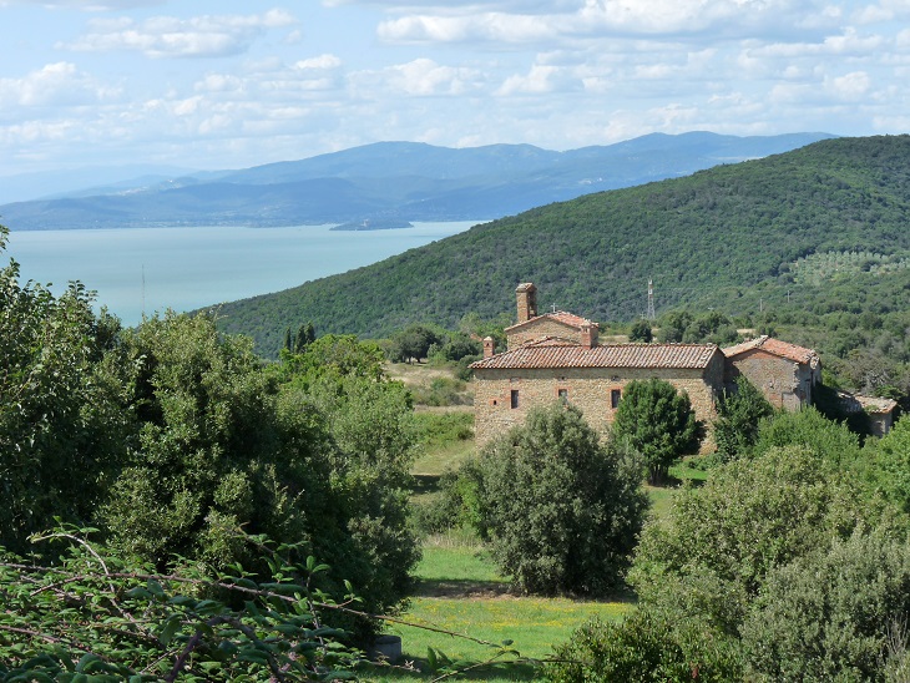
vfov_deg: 15.7
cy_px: 342
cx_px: 455
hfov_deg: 20.9
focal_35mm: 94
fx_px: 2472
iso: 160
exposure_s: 1/320
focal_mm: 16.7
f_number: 5.6
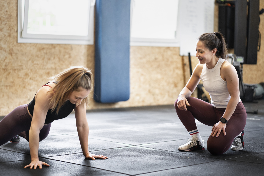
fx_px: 623
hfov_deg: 23.9
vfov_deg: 16.1
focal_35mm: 85
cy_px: 88
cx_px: 132
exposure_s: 1/500
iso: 1250
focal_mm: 85
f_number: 1.8
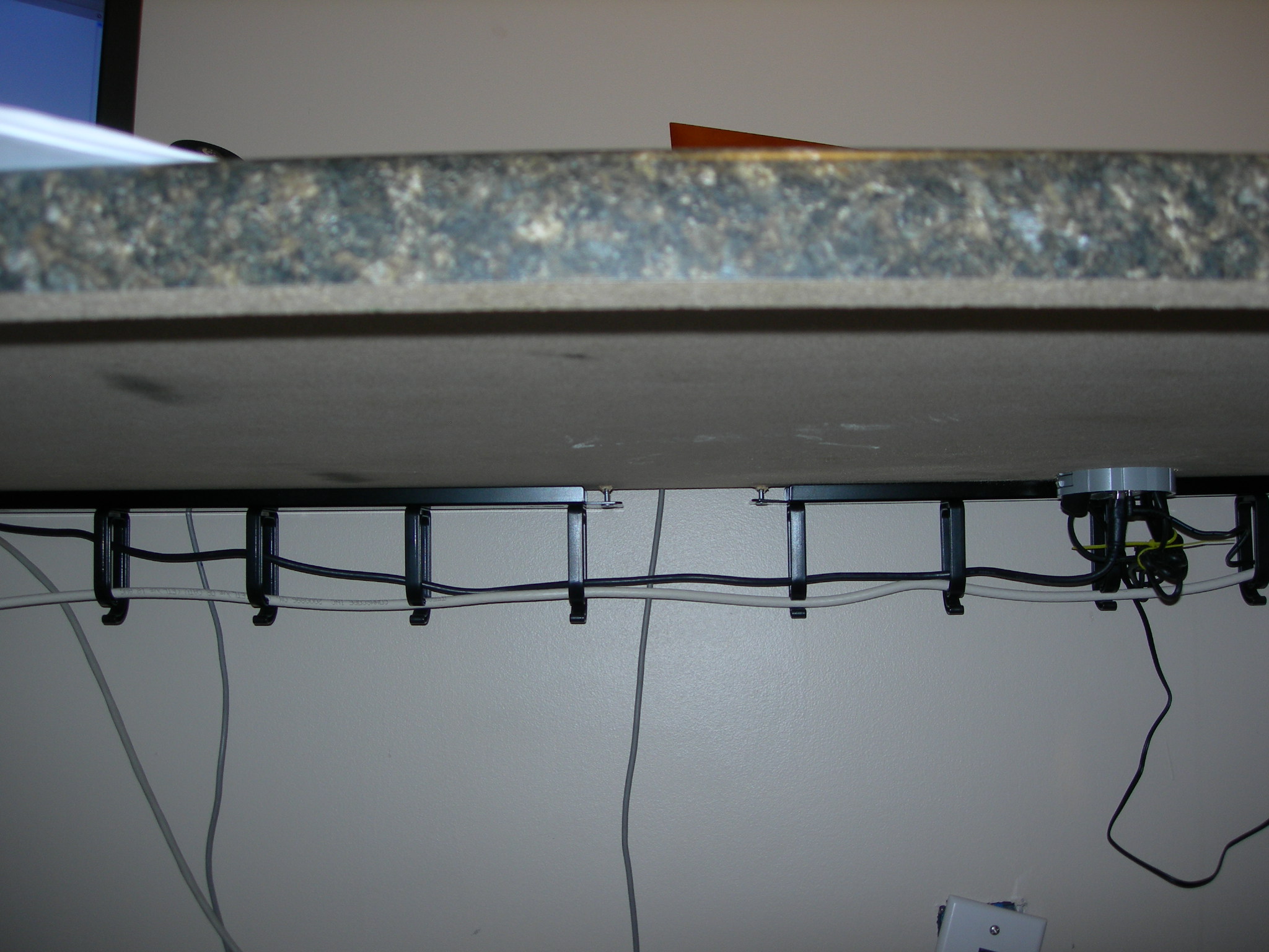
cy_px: 476
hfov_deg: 49.0
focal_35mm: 38
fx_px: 1393
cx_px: 634
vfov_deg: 37.7
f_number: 2.8
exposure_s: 1/60.1
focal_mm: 7.8
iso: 50
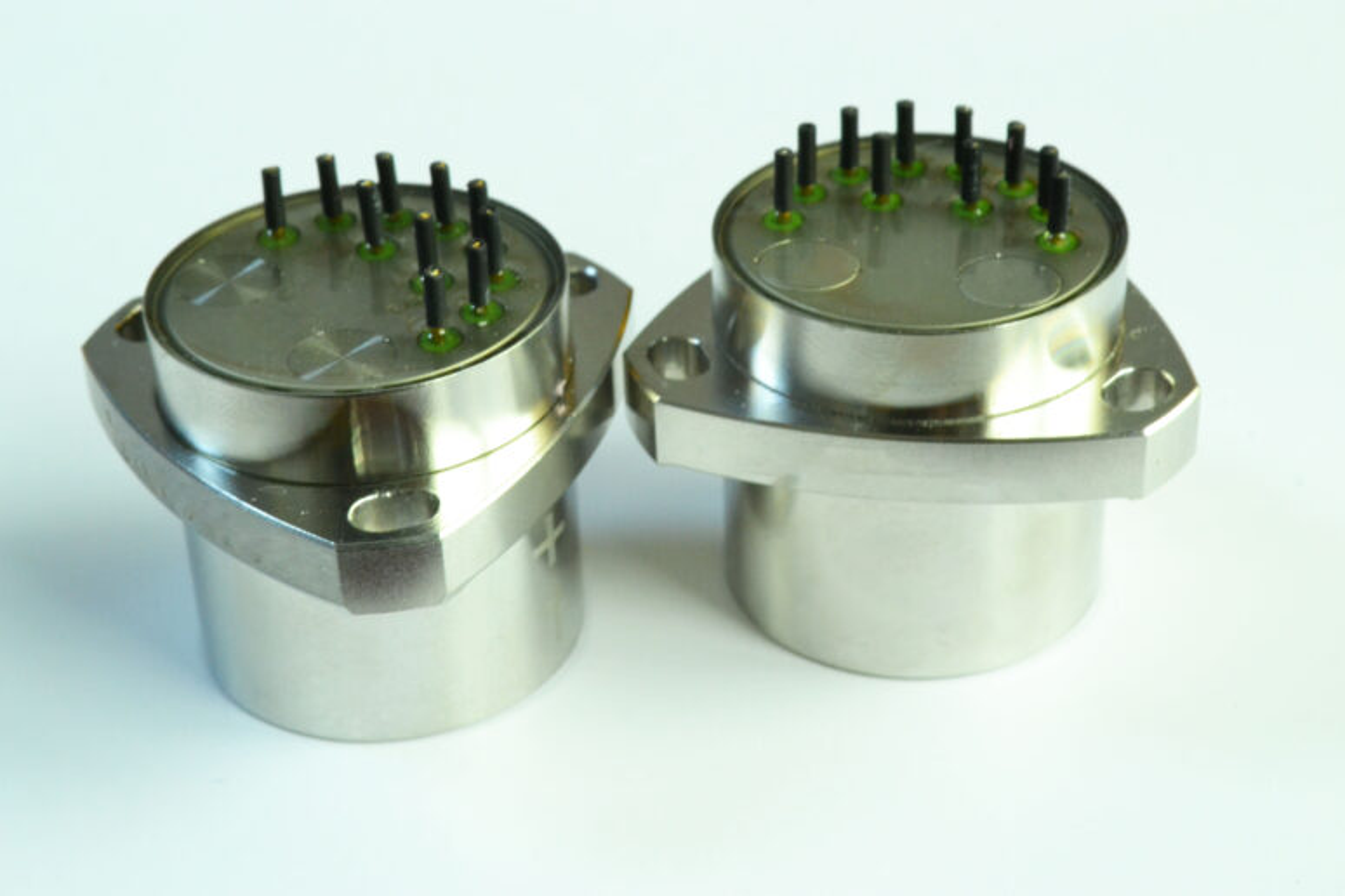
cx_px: 672
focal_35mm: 72
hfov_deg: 28.1
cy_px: 448
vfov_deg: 18.9
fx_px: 2690
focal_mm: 48
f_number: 22
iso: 1600
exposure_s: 1/15
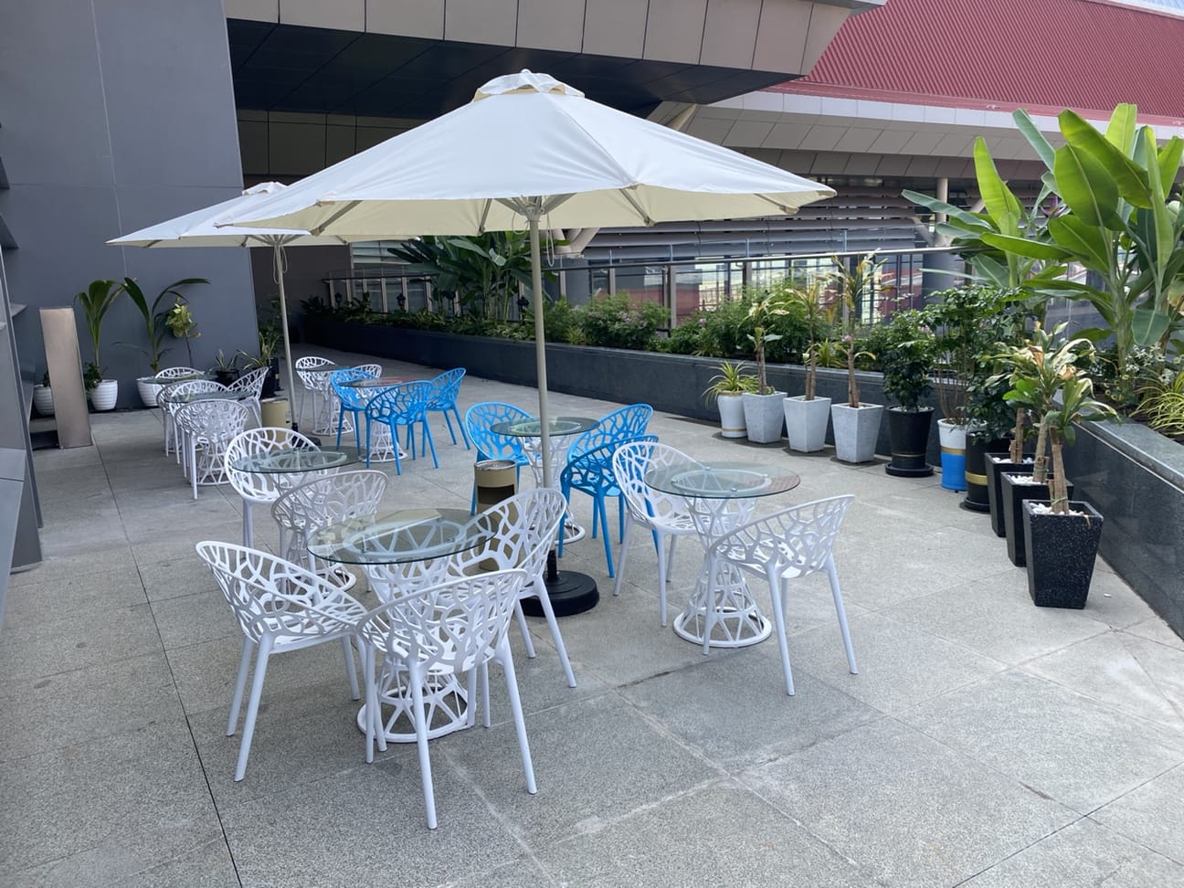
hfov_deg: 67.3
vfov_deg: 53.1
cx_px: 592
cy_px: 444
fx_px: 889
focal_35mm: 26
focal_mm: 4.25
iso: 32
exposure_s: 1/742
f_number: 1.8
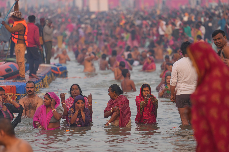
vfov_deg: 6.9
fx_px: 1272
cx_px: 114
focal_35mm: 200
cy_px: 76
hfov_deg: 10.3
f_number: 3.2
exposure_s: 1/640
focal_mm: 200
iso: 320
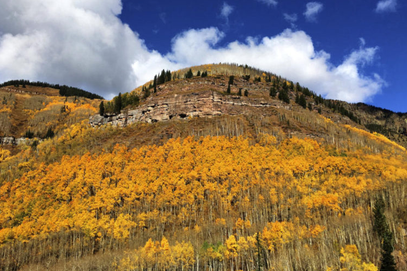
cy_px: 116
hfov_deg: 60.3
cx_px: 204
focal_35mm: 31
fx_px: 350
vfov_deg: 42.2
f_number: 2.2
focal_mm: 4.15
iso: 25
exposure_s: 1/2481
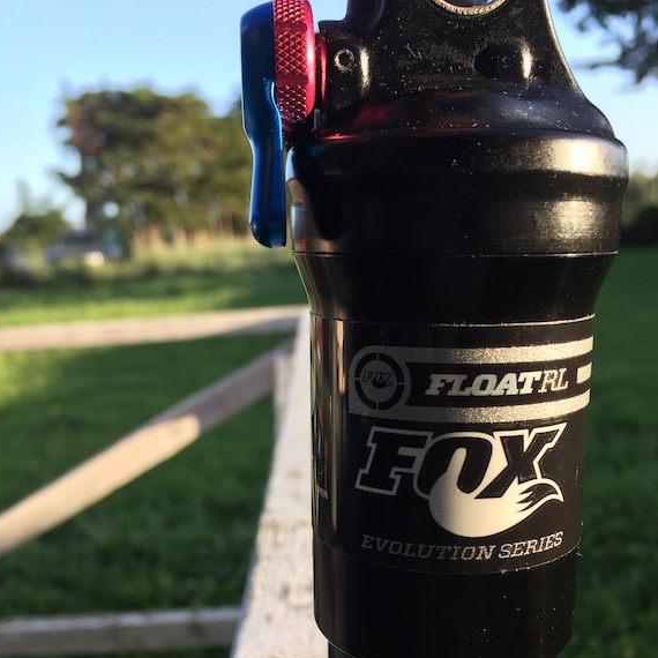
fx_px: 774
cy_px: 405
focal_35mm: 36
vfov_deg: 45.7
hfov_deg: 46.0
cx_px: 338
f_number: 2.2
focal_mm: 4.15
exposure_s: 1/276
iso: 32
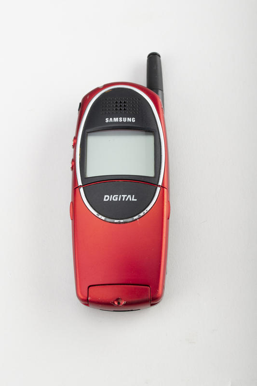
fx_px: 546
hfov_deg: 26.5
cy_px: 193
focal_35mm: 51
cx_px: 128
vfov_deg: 38.9
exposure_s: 1/200
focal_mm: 34
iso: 400
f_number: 10
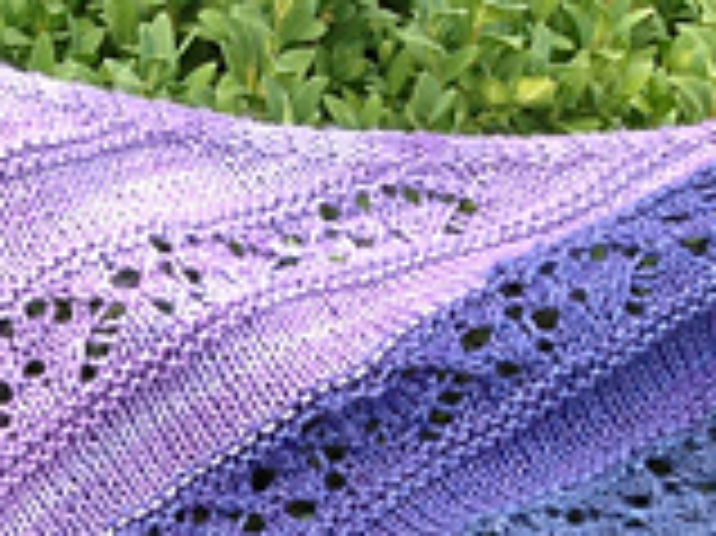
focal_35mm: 141
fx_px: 2914
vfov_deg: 9.9
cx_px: -329
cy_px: 986
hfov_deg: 13.3
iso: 64
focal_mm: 4.28
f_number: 2.4
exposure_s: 1/120
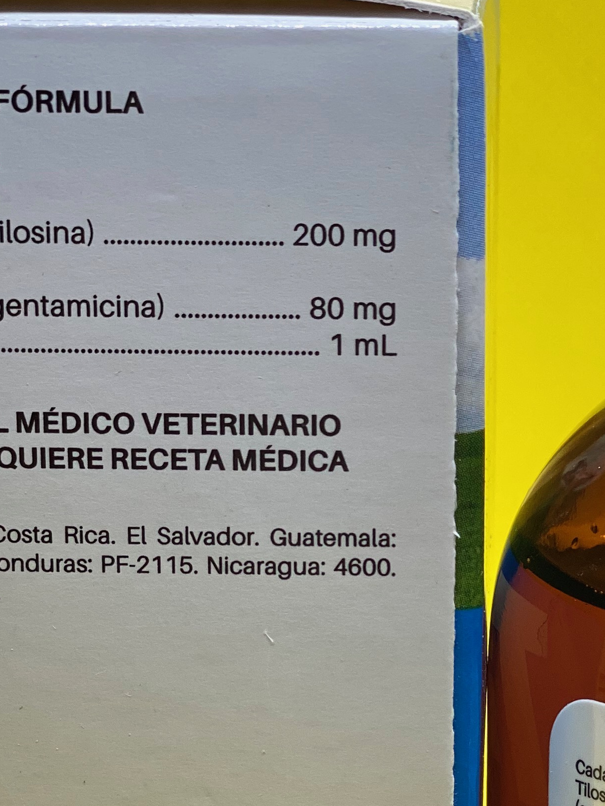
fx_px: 3006
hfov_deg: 11.5
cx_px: 404
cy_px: 674
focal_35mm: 129
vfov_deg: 15.2
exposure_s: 1/120
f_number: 2
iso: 32
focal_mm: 6
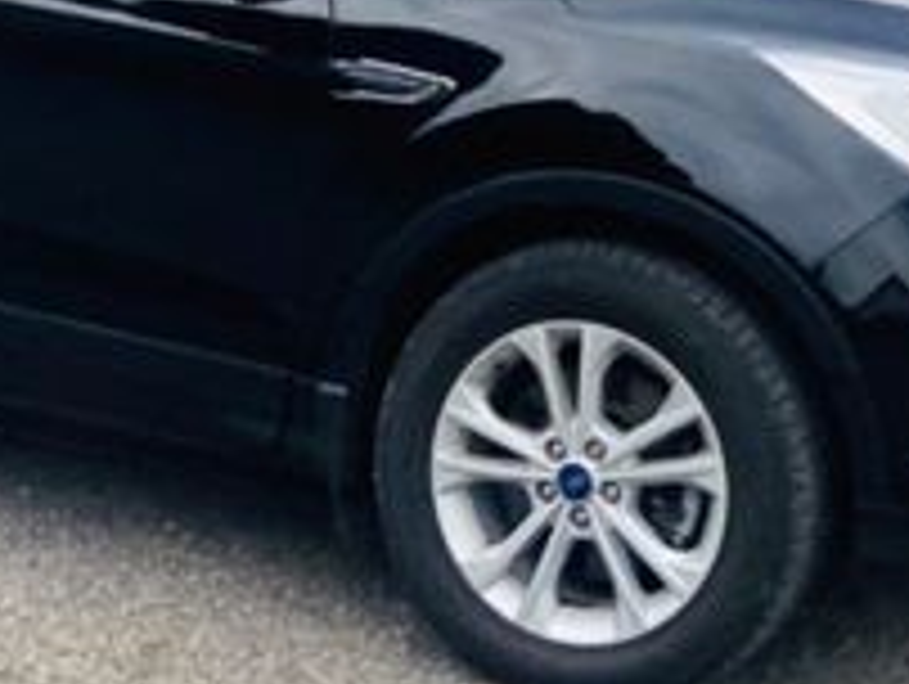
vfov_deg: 17.4
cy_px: 9
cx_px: 166
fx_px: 2182
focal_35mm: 83
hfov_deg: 23.2
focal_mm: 3.99
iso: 20
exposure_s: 1/979
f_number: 1.8
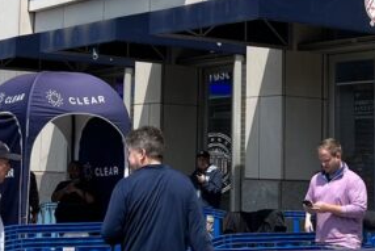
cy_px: 50
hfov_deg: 19.9
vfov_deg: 13.4
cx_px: 126
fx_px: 1063
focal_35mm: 102
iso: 50
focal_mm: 5.7
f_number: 1.5
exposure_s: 1/4444
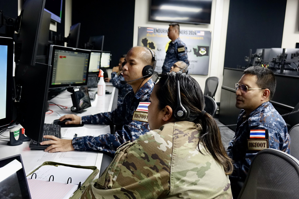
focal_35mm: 34
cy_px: 100
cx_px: 150
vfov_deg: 38.9
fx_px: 282
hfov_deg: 55.8
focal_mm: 12.3
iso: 800
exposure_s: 1/25
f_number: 2.8
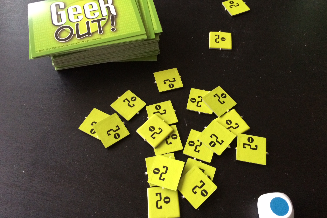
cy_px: 97
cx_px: 166
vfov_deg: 42.3
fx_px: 282
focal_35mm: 31
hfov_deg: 60.3
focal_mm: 4.15
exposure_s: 1/20
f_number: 2.2
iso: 320
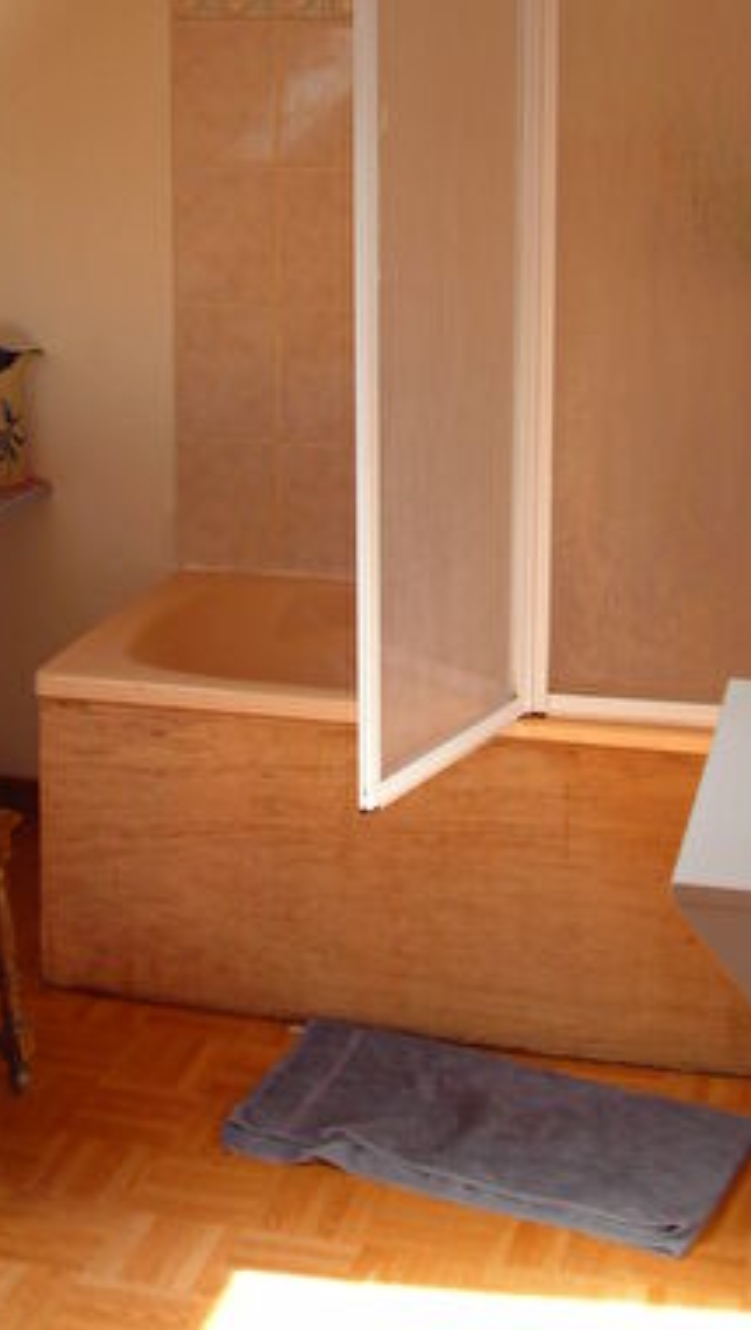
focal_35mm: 57
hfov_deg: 21.1
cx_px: 391
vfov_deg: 36.4
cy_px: 525
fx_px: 2013
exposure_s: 1/49.6
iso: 50
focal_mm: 6.3
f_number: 3.2
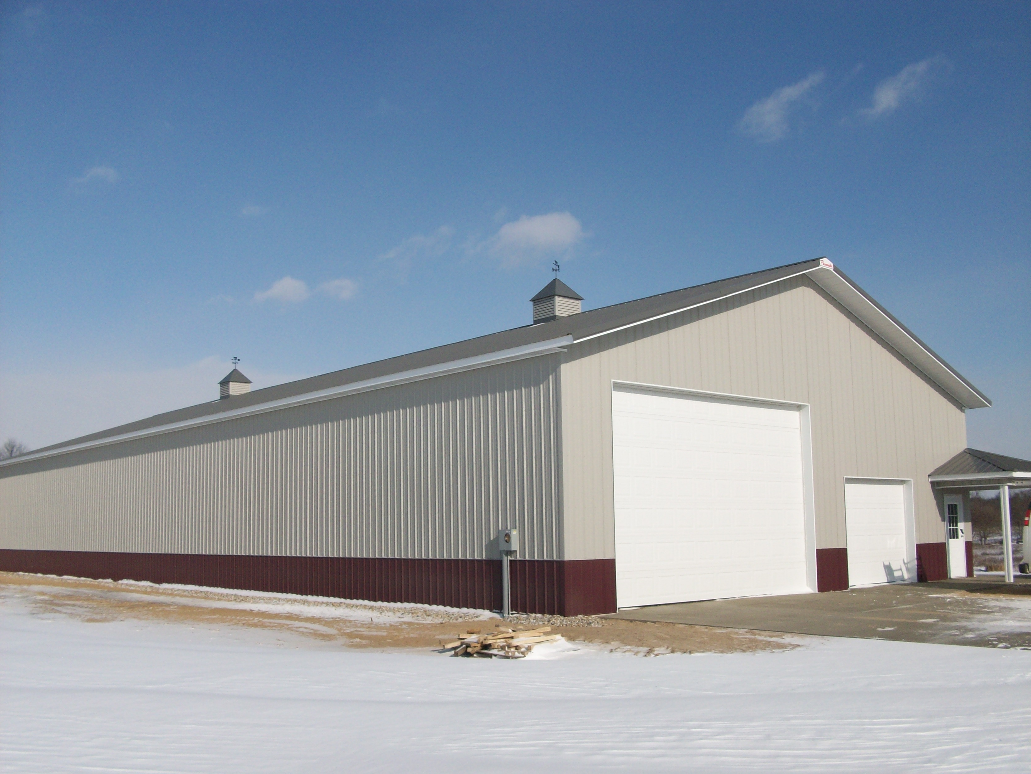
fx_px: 1013
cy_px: 387
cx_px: 516
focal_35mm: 34
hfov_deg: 54.0
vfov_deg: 41.8
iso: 64
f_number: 5.5
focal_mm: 5.7
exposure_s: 1/706
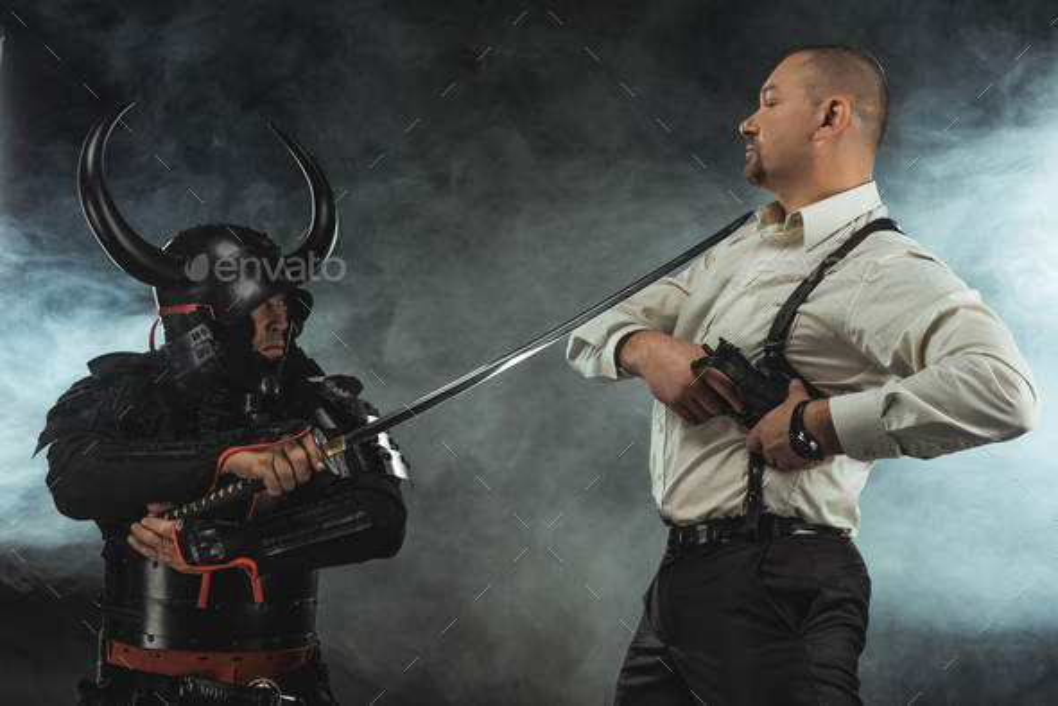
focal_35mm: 56
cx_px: 529
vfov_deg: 24.2
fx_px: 1647
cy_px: 353
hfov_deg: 35.6
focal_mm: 56
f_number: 8
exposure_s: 1/160
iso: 200
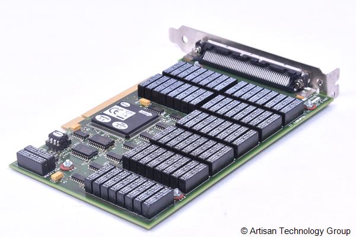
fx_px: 816
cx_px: 178
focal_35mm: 82
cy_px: 118
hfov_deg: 24.6
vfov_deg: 16.6
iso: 200
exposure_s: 1/200
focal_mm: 55
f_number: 11
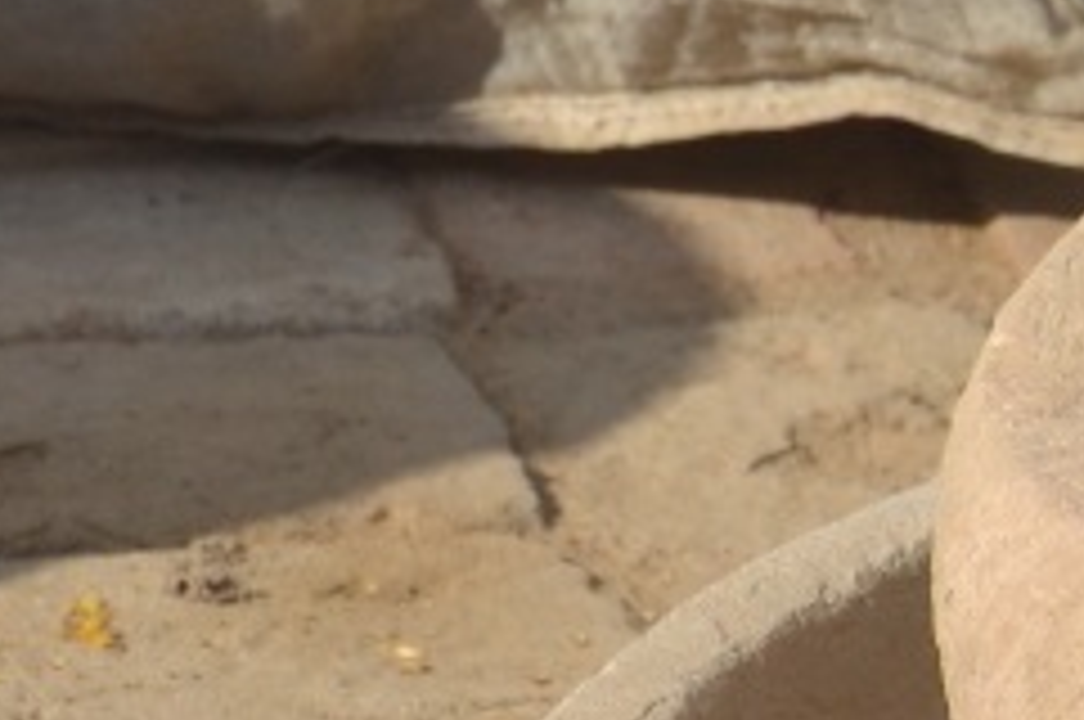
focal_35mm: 323
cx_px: 1957
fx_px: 9713
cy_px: 747
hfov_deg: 6.3
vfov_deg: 4.2
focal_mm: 32
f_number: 8
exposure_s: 1/250
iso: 100
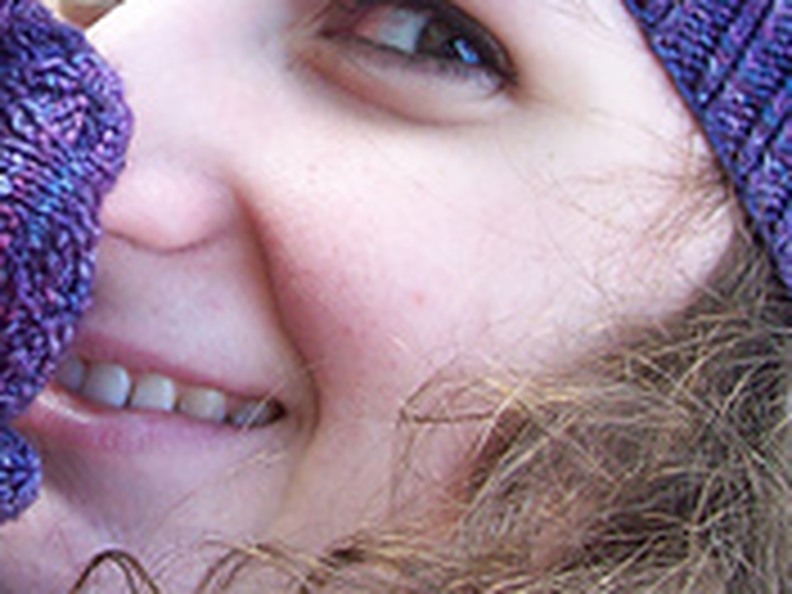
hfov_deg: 18.6
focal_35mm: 102
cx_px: -50
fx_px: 2334
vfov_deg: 14.4
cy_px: 74
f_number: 2.7
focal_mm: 6
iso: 80
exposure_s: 1/66.6
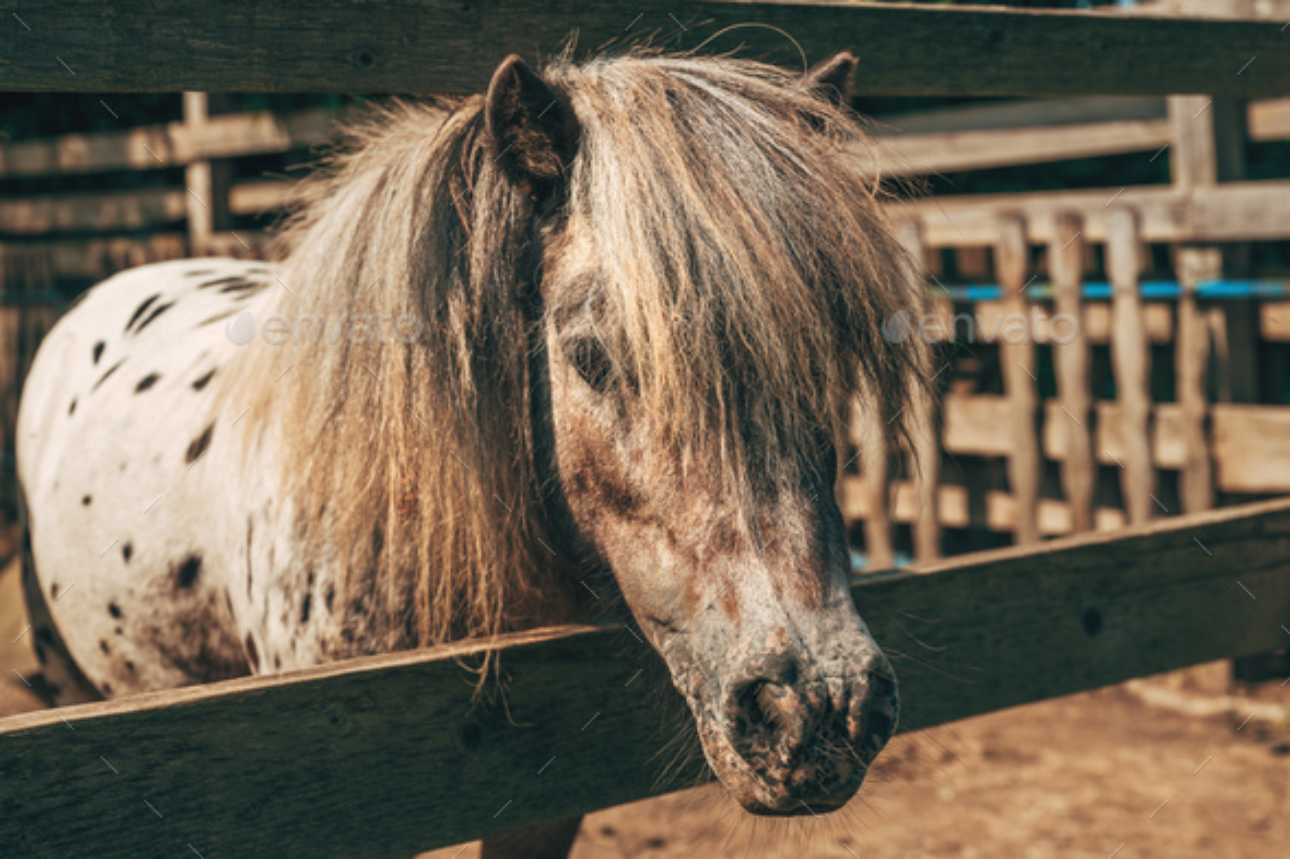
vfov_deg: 23.4
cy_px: 430
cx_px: 645
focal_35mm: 58
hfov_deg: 34.5
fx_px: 2078
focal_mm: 58
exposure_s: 1/200
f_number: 6.3
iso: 64
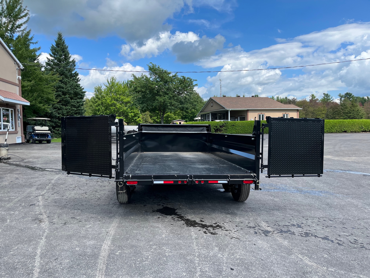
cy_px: 139
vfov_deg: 53.1
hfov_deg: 67.3
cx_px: 185
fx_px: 278
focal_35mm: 26
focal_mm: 5.1
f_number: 1.6
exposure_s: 1/2309
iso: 50
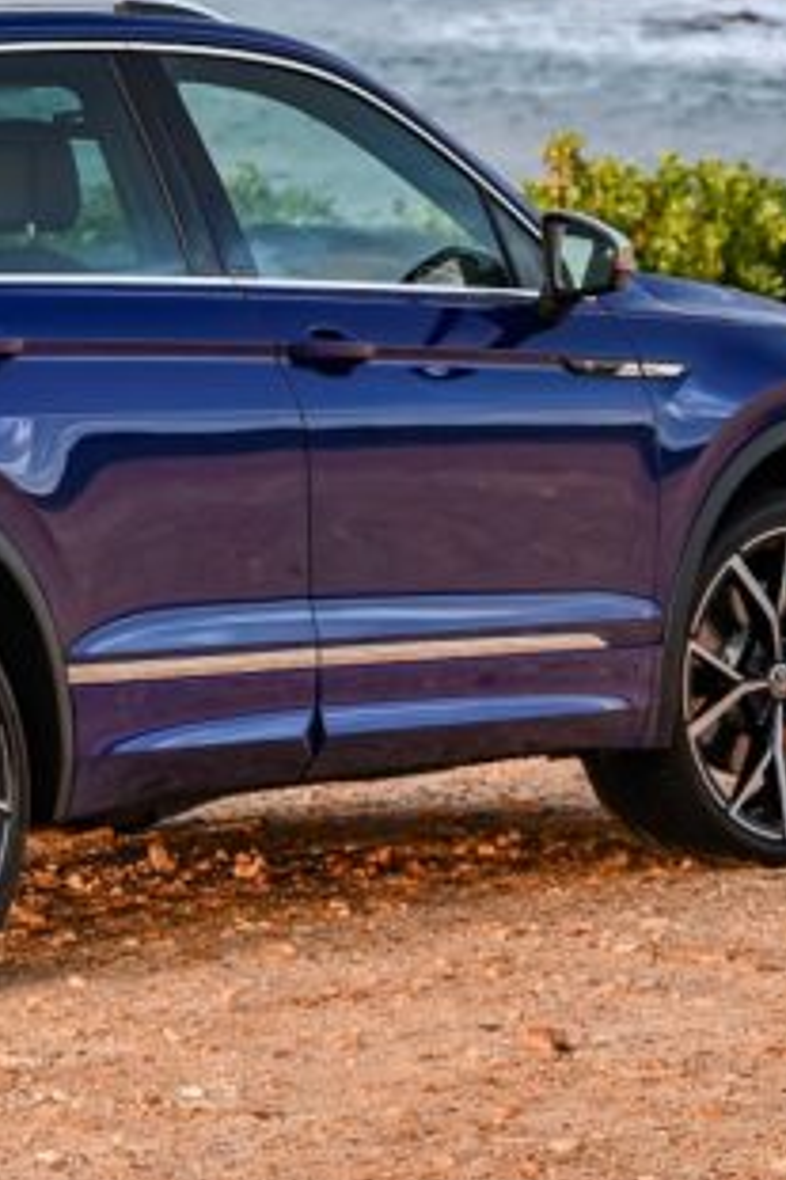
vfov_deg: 7.0
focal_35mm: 292
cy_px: 159
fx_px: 9573
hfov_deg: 4.7
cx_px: -82
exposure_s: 1/20
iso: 125
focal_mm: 110
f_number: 6.3
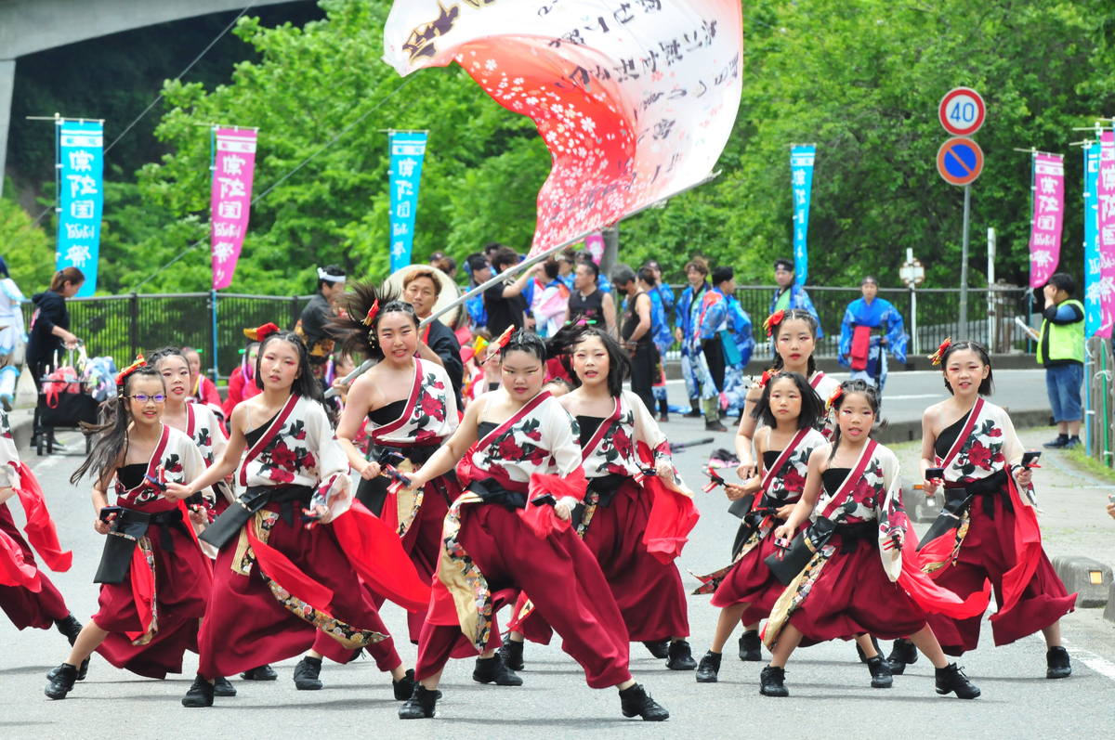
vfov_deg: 4.6
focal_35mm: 300
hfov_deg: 6.9
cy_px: 370
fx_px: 9280
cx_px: 558
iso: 800
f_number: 11
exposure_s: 1/500
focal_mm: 200
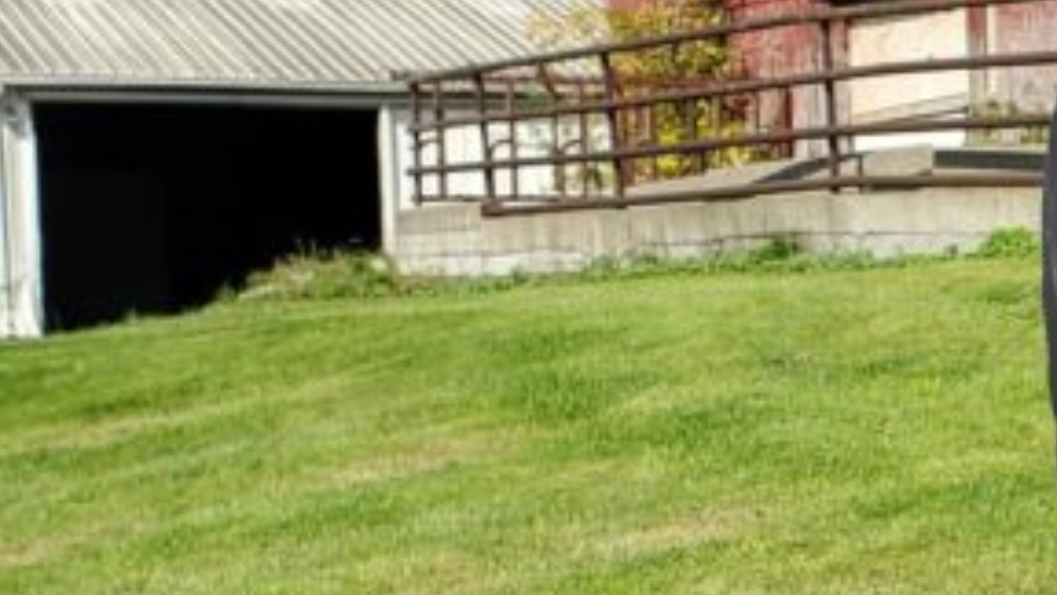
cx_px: 1079
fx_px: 3307
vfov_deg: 10.2
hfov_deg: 17.7
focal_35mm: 118
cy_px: 481
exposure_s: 1/1170
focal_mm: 4.3
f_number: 2.4
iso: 50
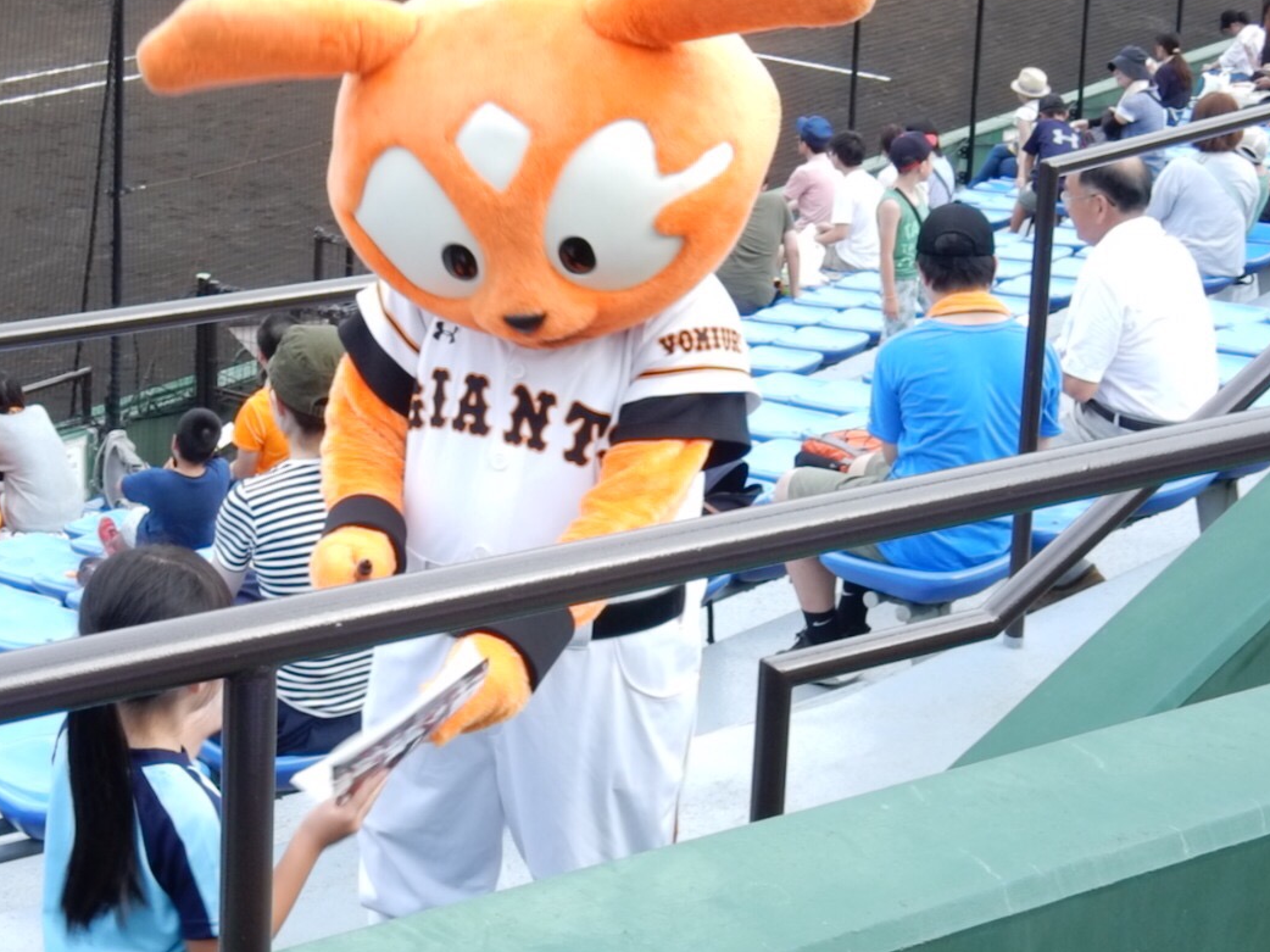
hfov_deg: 22.7
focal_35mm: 86
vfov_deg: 17.1
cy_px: 372
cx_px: 503
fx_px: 3154
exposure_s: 1/60
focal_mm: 12.6
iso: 125
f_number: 4.8
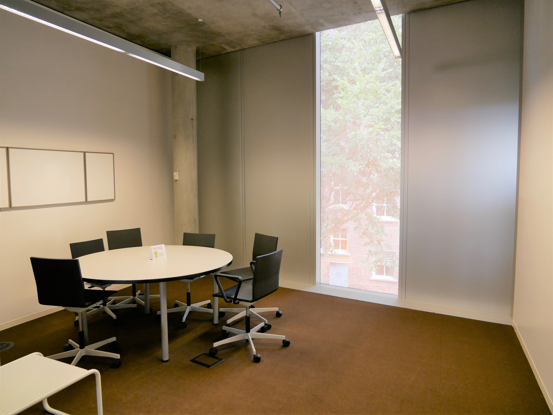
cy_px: 208
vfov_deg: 56.9
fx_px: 384
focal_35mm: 24
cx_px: 276
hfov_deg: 71.6
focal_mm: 12
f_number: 3.5
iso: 500
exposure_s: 1/60
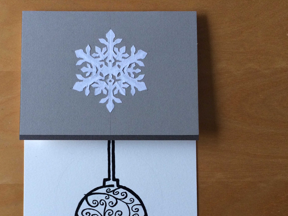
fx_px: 341
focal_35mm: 41
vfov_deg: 34.8
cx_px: 109
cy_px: 145
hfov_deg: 45.4
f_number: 2.2
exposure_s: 1/33
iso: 250
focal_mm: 4.15
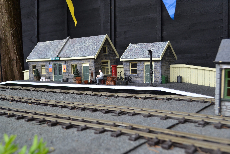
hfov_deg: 53.1
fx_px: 230
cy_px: 77
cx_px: 115
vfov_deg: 36.9
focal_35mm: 36
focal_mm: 24
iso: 360
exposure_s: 1/125
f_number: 5.6
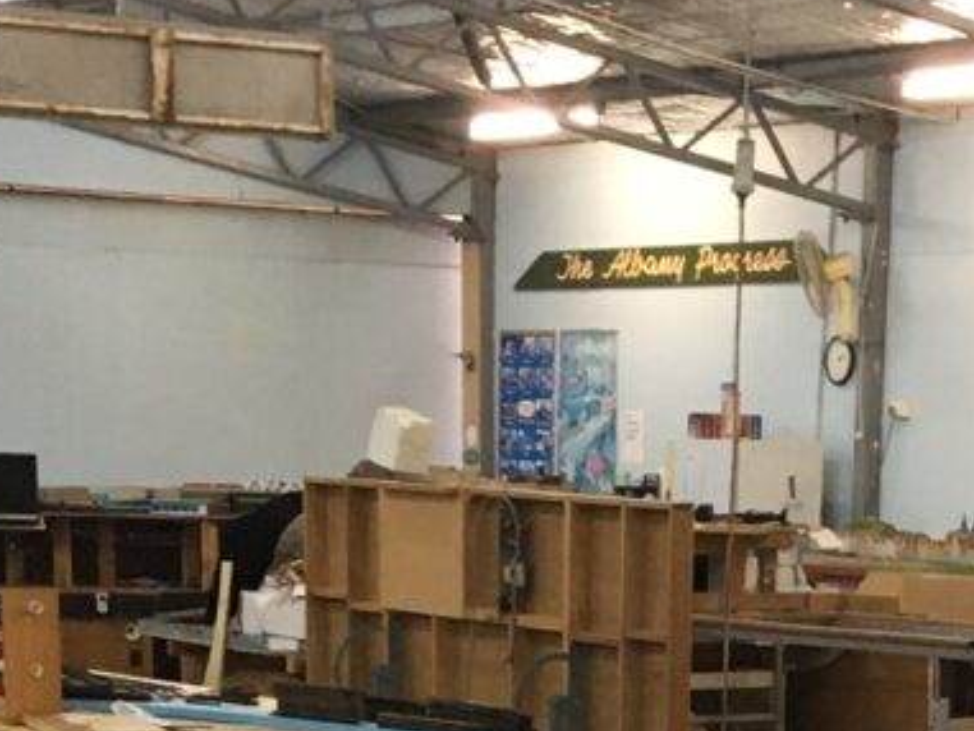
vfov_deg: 11.5
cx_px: 698
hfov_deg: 16.8
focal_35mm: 117
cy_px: 1431
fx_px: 3293
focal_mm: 4.15
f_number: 2.2
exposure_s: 1/33
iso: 125
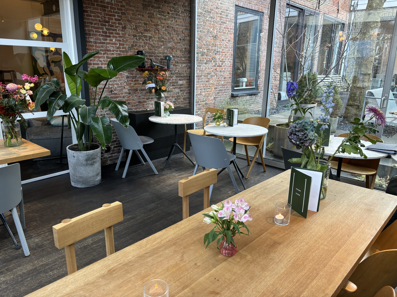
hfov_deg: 67.3
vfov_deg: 53.1
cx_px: 198
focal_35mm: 26
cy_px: 148
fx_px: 298
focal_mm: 5.96
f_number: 1.6
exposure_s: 1/100
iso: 125
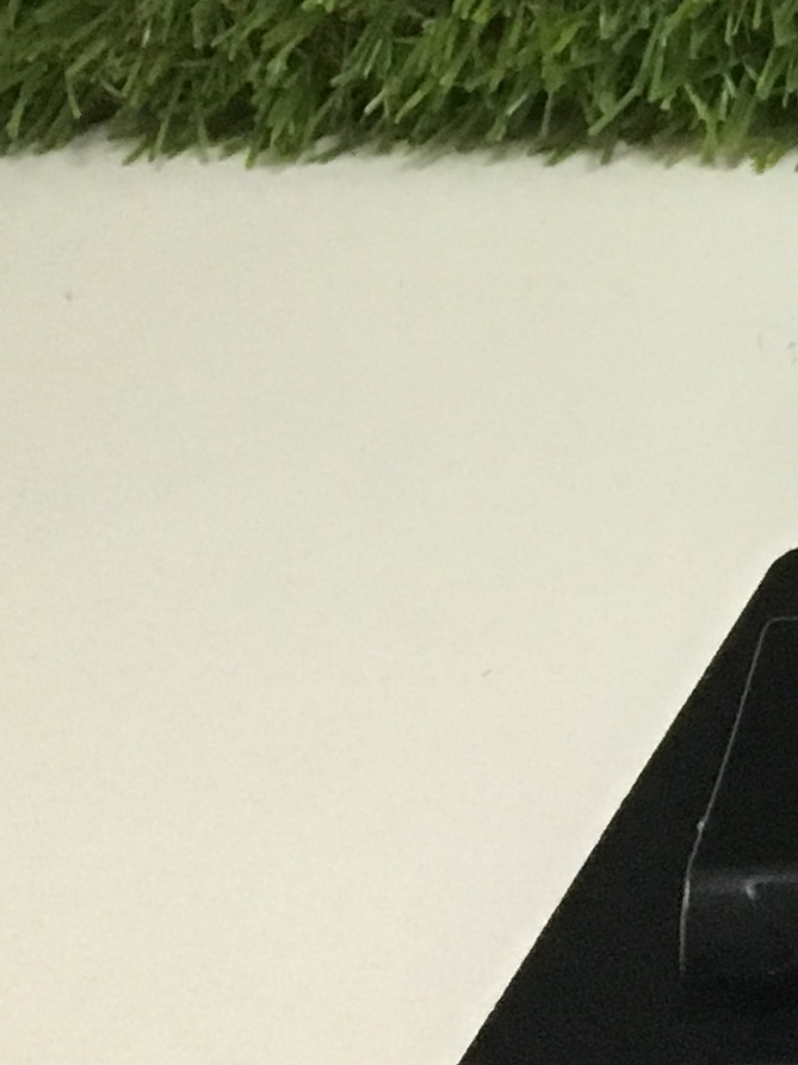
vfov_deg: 14.4
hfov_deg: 9.7
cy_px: -358
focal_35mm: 131
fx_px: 4029
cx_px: 2072
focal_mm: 4.15
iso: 250
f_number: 2.2
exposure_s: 1/33
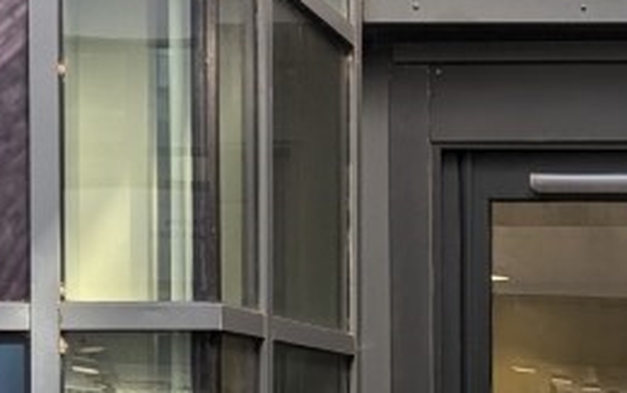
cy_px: 475
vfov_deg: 11.0
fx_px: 2001
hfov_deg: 16.8
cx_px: 826
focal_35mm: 117
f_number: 1.85
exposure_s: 1/163
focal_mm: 6.81
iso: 39
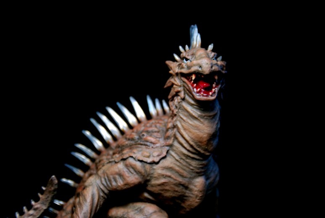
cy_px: 109
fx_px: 1017
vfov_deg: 12.2
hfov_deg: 18.2
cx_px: 162
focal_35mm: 112
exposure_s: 1/100
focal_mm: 75
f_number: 5.6
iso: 800
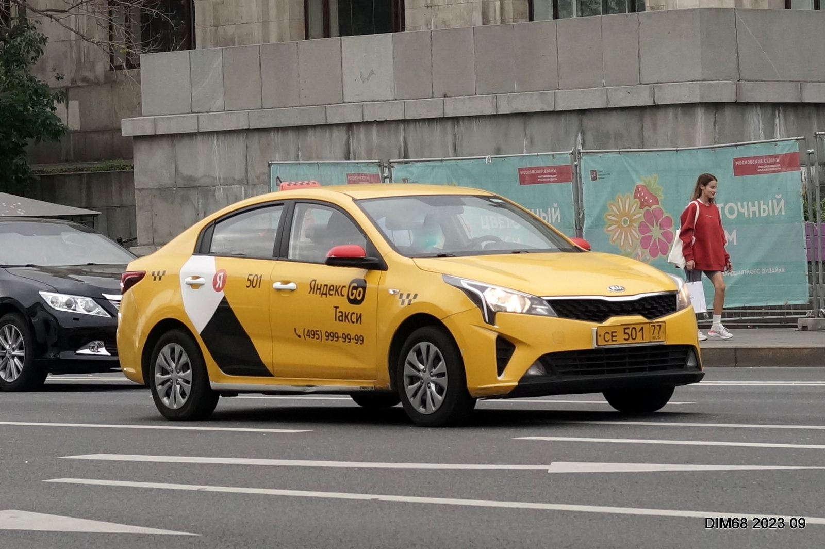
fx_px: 1145
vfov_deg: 26.9
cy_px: 274
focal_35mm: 50
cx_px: 412
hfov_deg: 39.6
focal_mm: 50
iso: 800
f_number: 5
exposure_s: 1/800
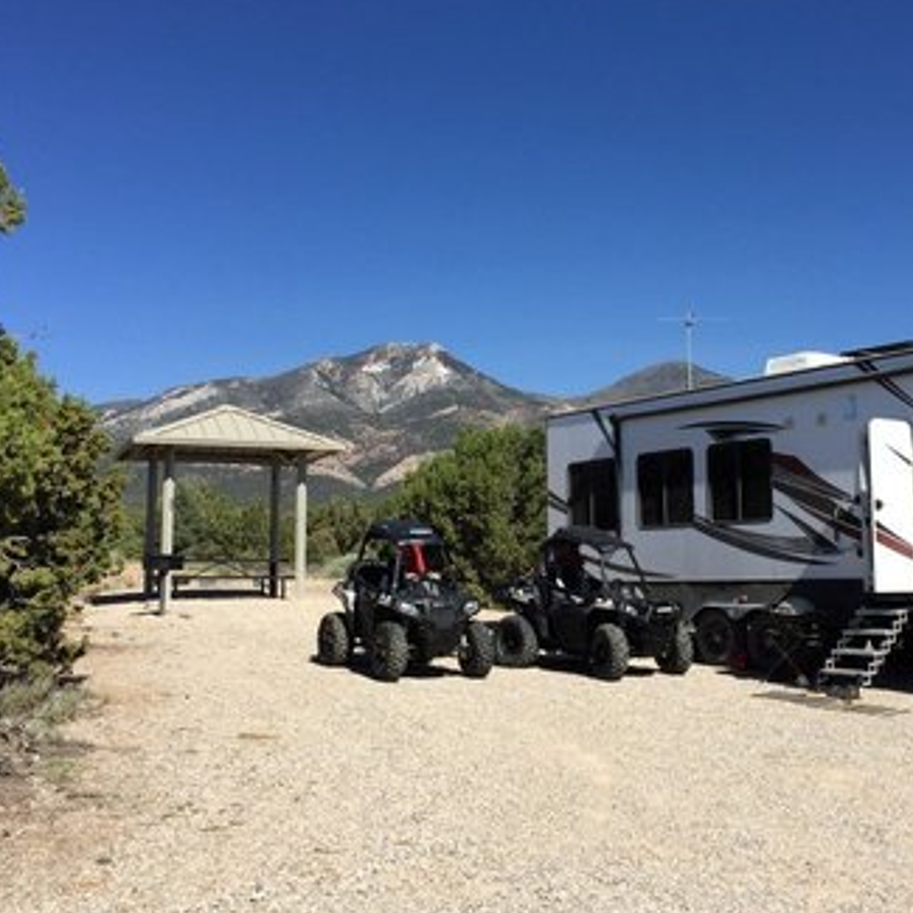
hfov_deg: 39.8
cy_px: 452
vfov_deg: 40.0
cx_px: 552
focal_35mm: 42
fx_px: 1253
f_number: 2.2
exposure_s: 1/2639
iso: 32
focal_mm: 4.15
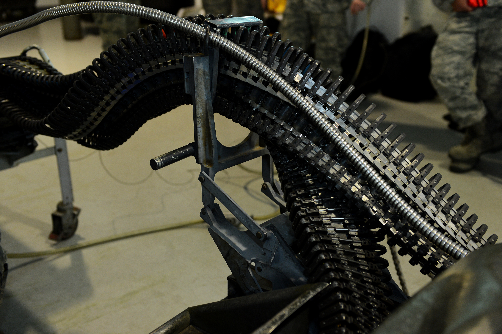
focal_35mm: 45
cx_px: 251
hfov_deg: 43.6
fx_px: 627
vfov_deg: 29.8
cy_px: 167
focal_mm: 45
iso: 1250
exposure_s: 1/125
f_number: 3.2
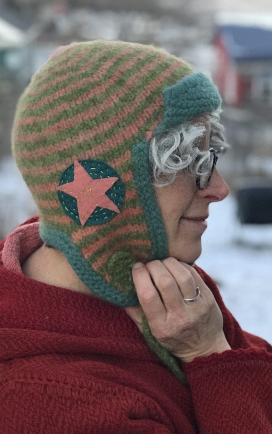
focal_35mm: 84
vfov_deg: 24.6
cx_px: 111
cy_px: 250
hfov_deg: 15.5
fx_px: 996
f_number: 2.8
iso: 125
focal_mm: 6.6
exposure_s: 1/60
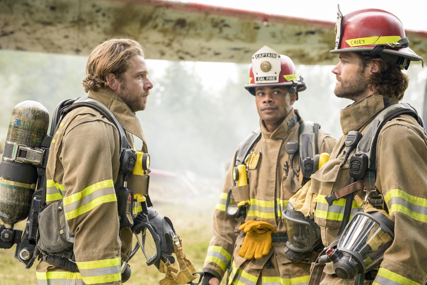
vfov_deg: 18.9
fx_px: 854
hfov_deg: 28.1
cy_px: 142
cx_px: 214
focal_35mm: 72
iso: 1250
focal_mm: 72
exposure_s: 1/800
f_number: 4.5
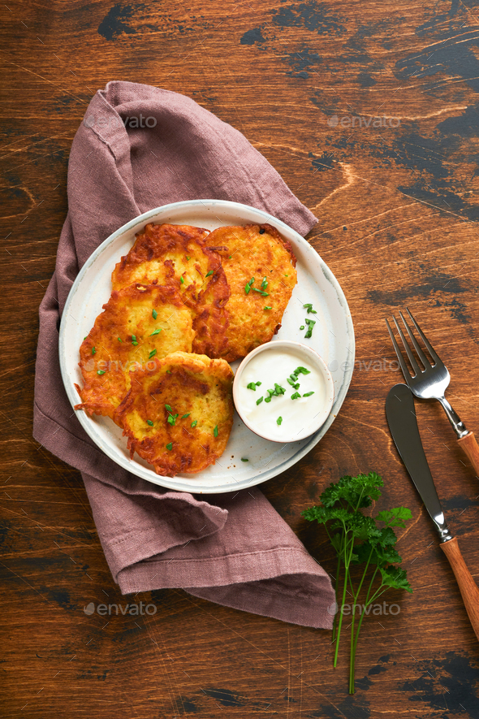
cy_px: 360
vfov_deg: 22.6
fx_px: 1796
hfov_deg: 15.2
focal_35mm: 90
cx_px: 240
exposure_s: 1/160
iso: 160
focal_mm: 60
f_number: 10
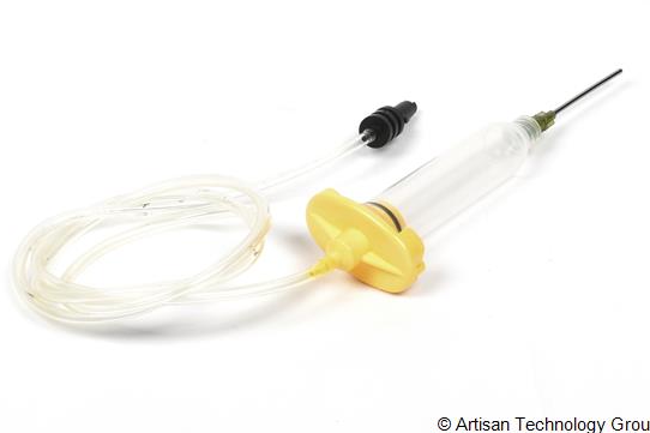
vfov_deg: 16.4
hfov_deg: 24.5
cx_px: 311
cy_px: 197
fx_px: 1498
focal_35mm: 83
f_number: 16
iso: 200
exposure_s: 1/200
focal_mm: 50
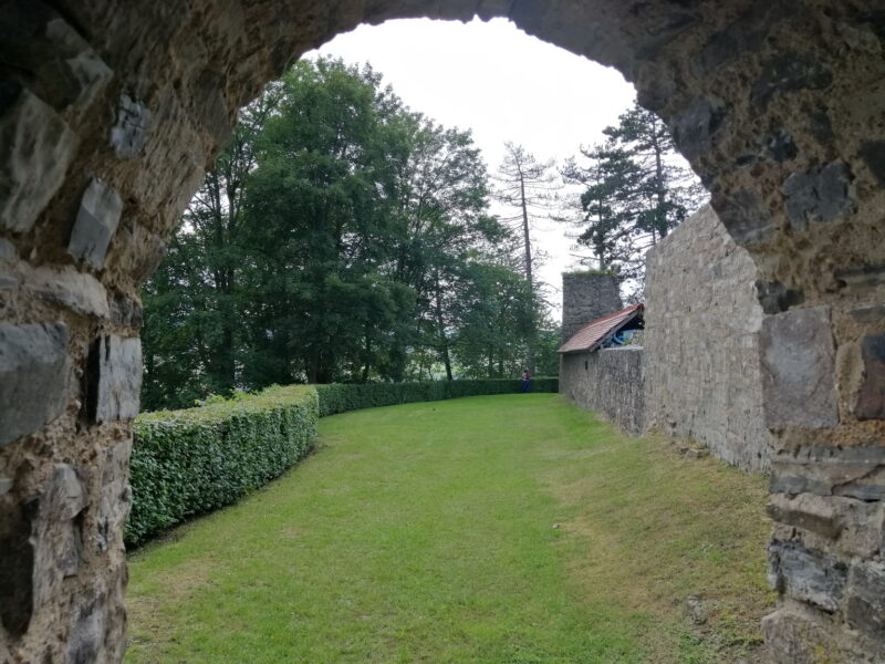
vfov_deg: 51.4
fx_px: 690
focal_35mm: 27
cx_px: 442
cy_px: 332
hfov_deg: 65.3
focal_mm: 3.95
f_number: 1.8
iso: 50
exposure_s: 1/734
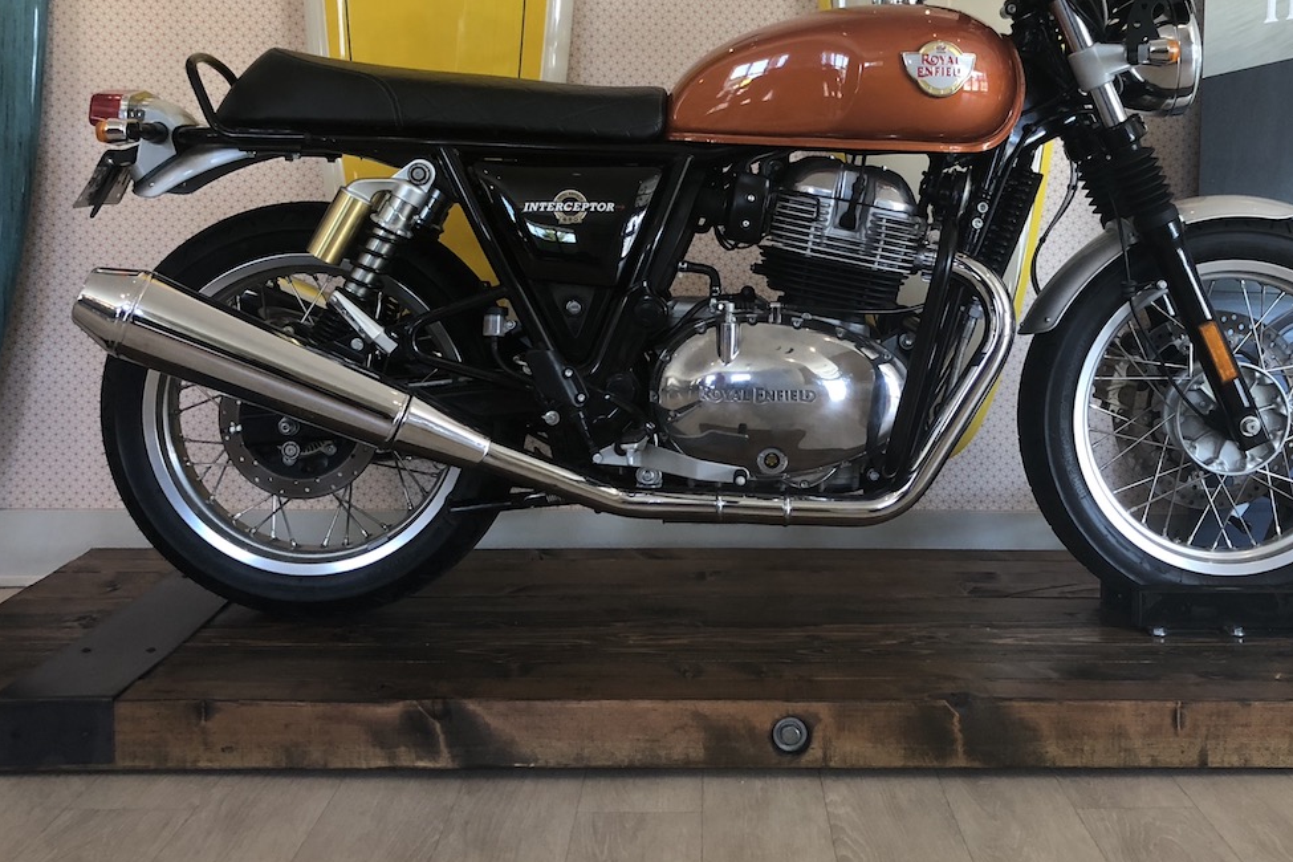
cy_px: 312
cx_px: 759
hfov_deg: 45.2
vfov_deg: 31.0
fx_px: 1544
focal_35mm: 43
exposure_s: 1/30
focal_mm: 3.99
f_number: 1.8
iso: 40
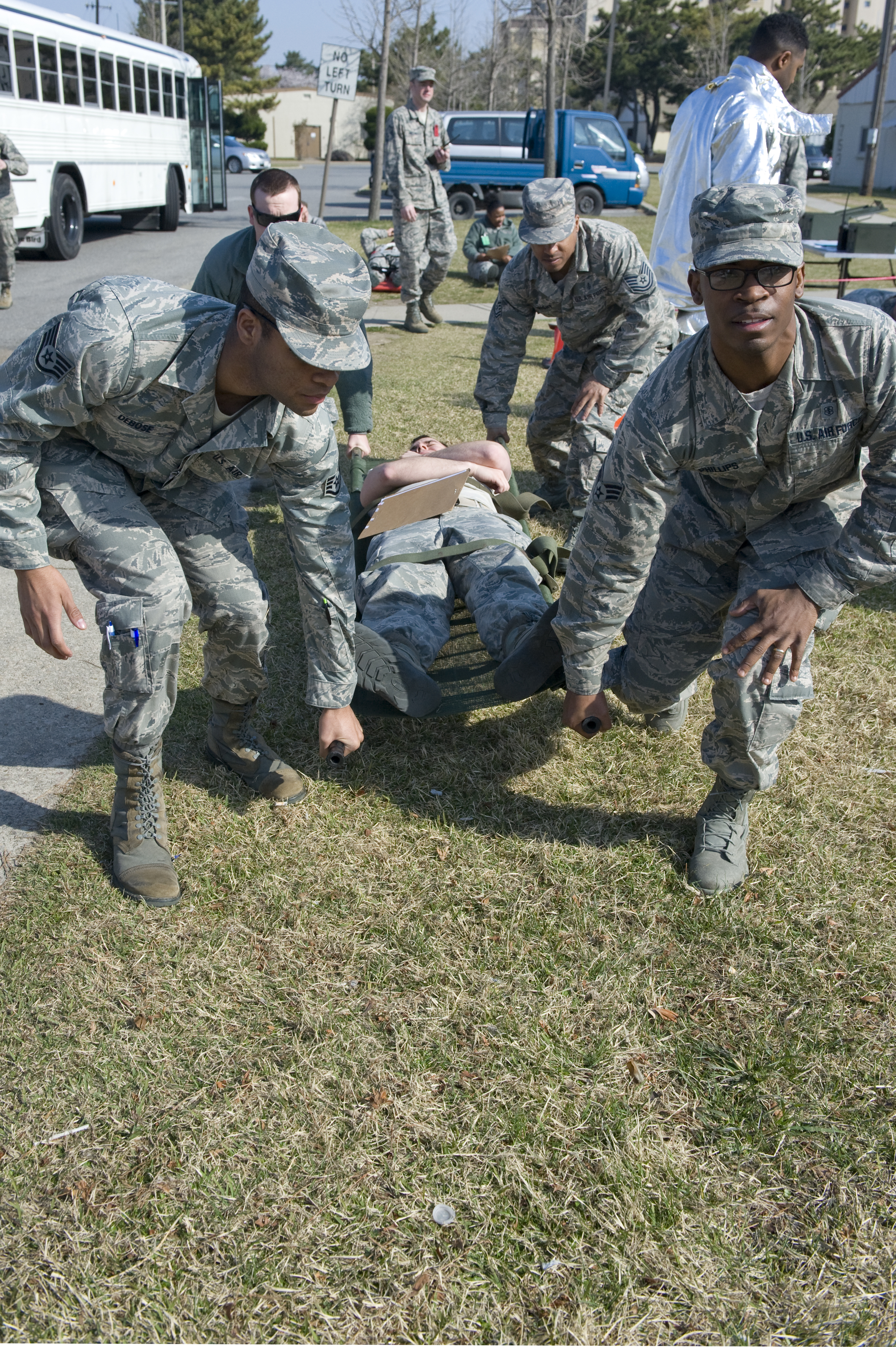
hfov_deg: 41.1
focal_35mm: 32
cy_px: 674
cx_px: 448
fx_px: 1196
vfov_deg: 58.7
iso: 1250
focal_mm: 32
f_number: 7.1
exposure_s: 1/2500
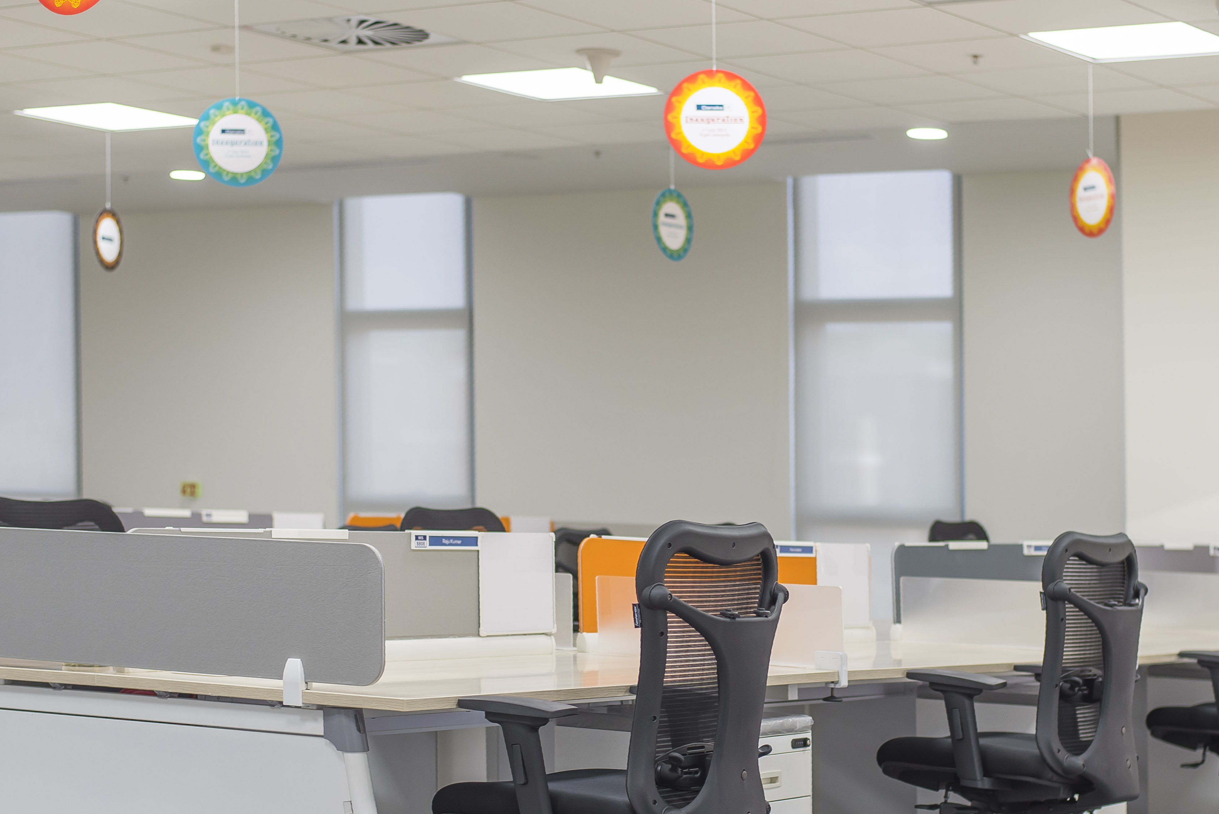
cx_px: 703
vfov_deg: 17.9
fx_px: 2574
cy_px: 519
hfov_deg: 26.6
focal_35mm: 76
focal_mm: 50
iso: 200
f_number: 2.8
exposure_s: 1/80
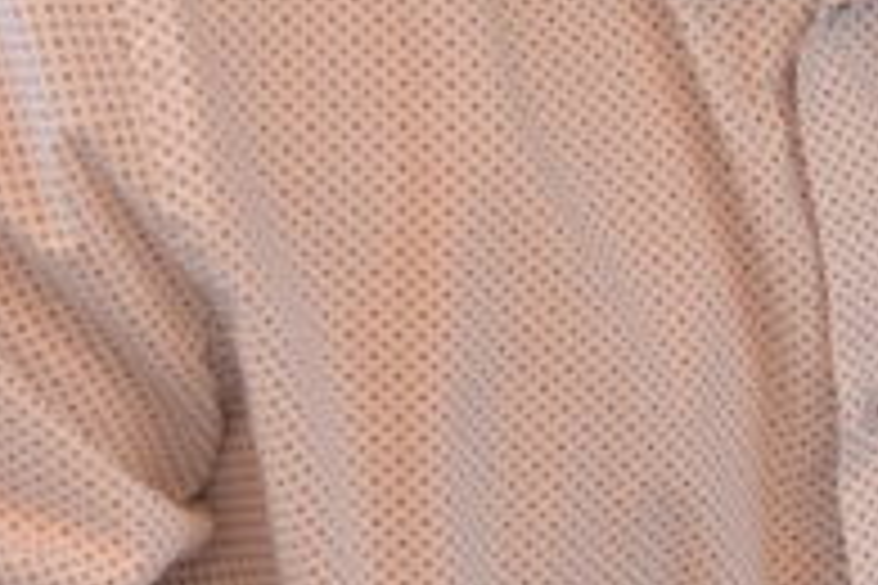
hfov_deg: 7.3
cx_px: 2706
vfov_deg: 5.5
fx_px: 6046
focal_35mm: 248
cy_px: 479
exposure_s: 1/125
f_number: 5.6
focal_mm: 21
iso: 360
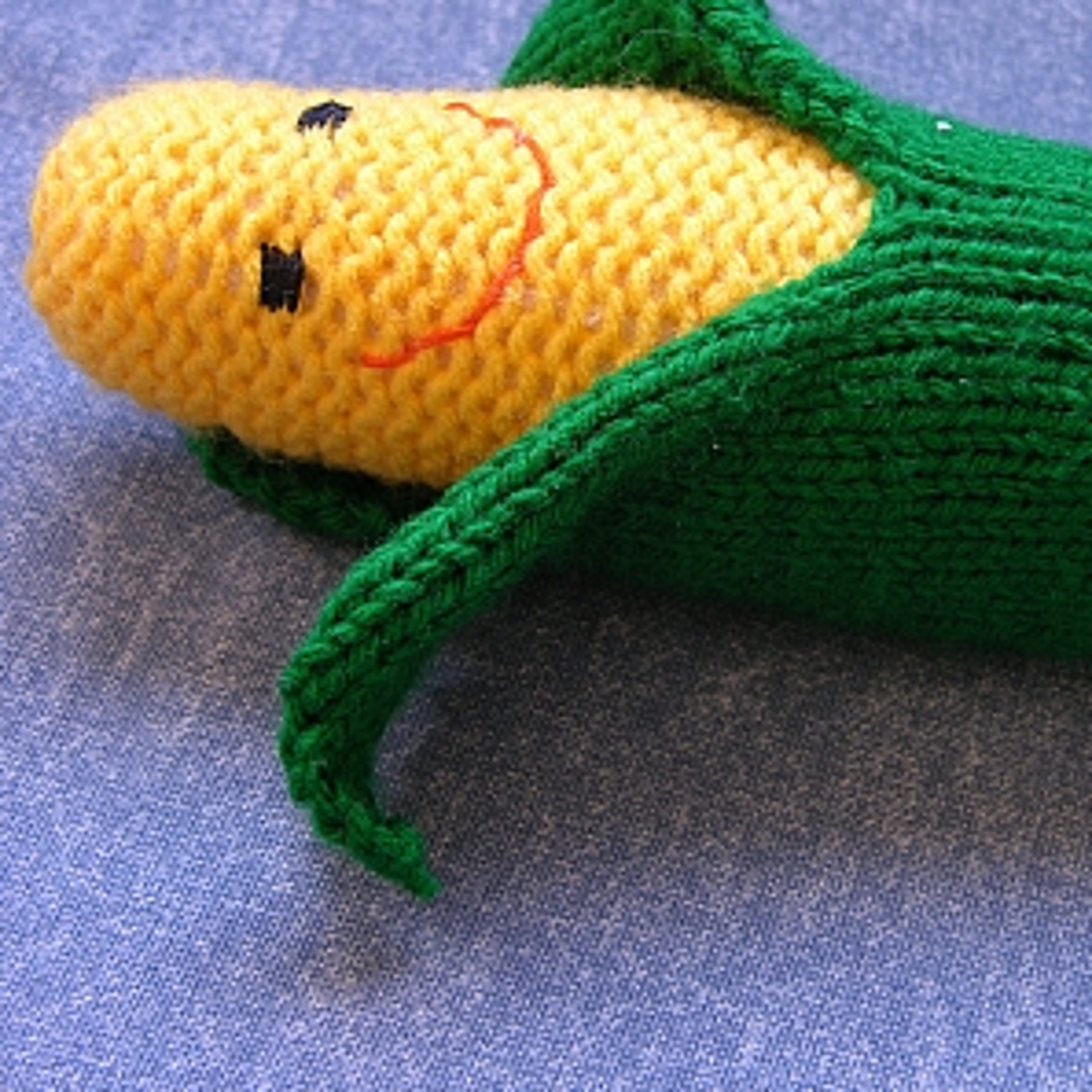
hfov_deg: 15.8
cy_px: 439
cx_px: 717
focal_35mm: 110
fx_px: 3926
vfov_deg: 15.8
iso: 50
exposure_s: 1/5.4
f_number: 3.3
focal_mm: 18.8
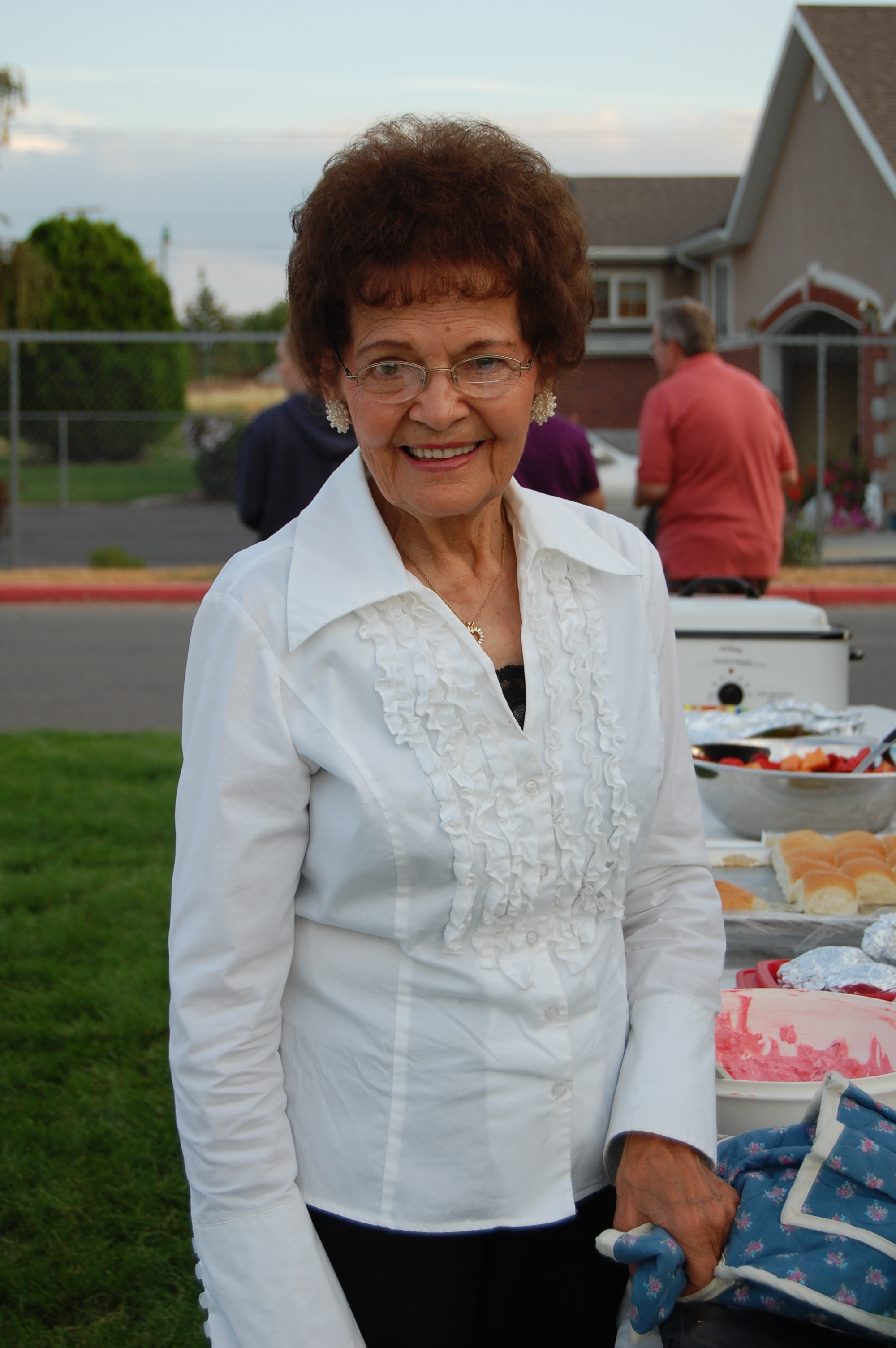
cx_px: 448
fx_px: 2524
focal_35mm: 68
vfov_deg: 29.9
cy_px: 674
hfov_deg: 20.1
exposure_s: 1/125
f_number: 5.6
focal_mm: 45
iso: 320
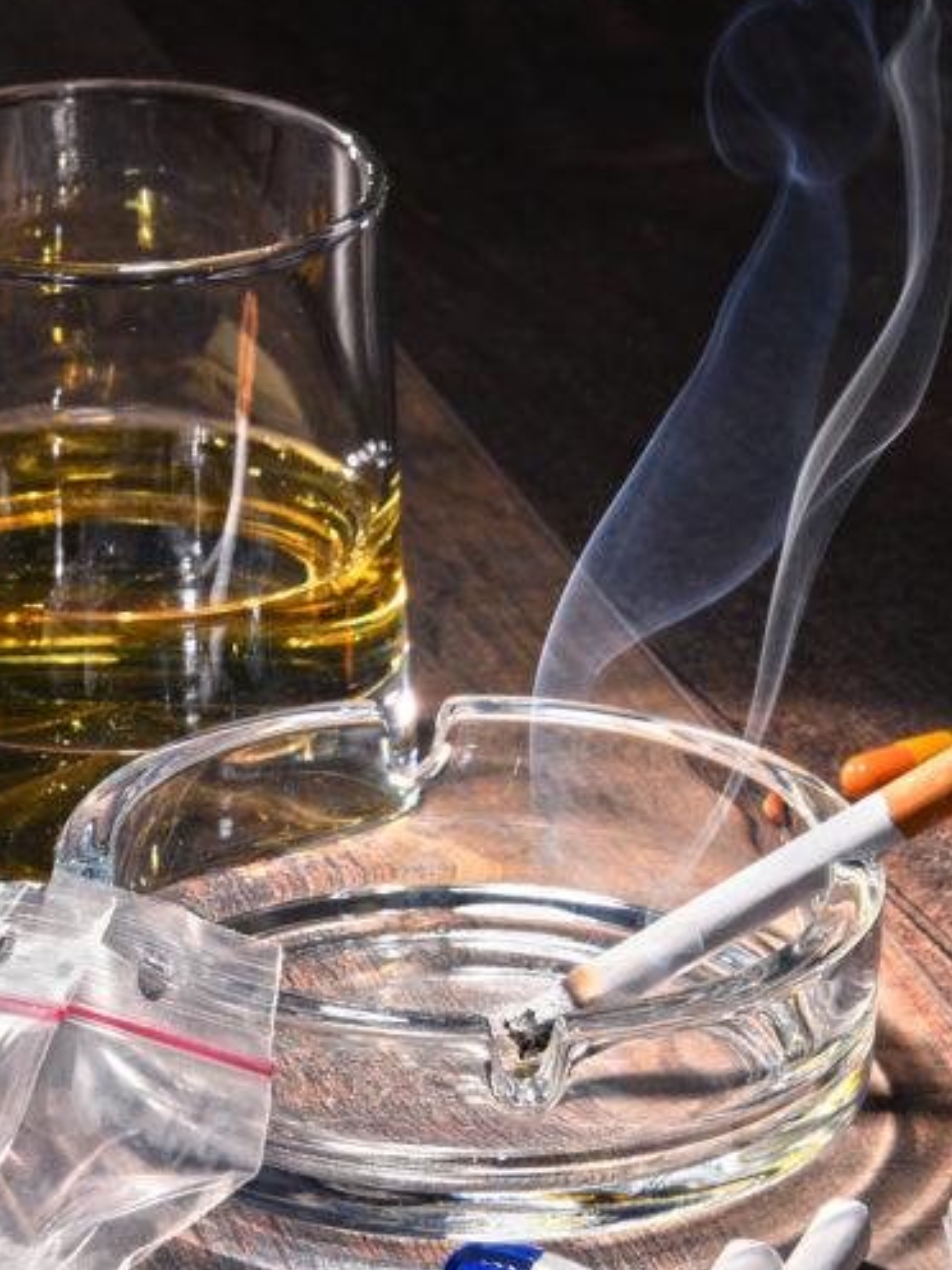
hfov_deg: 5.5
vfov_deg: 7.4
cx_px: 95
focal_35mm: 268
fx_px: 9827
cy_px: 839
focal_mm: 135
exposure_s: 1/125
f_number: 14
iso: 100
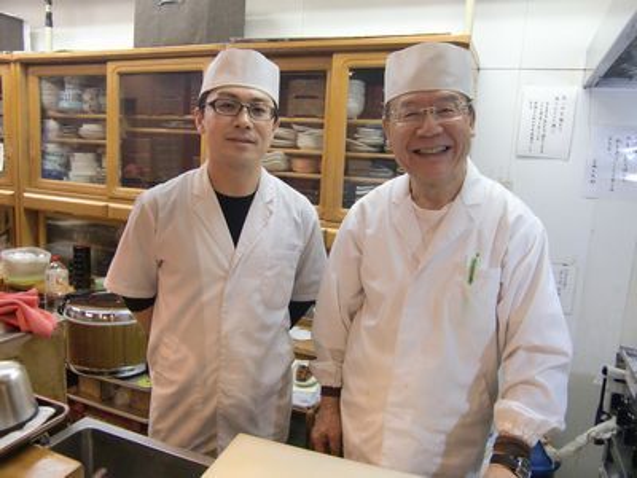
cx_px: 318
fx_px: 515
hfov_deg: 63.4
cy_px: 239
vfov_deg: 49.7
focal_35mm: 28
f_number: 2.6
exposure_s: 1/60
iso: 320
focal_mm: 4.9
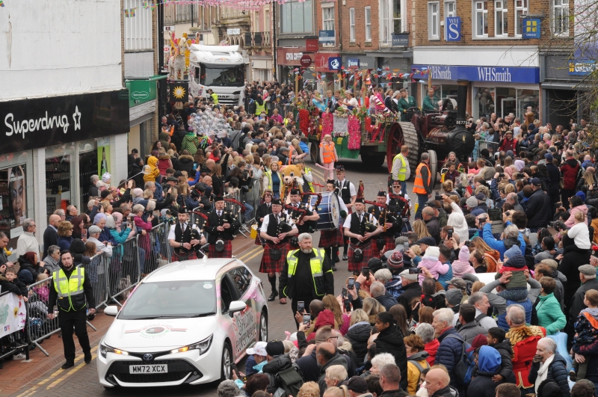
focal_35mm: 105
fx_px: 1742
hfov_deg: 19.5
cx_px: 299
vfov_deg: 13.0
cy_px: 198
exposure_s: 1/250
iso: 640
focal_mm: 70
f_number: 9
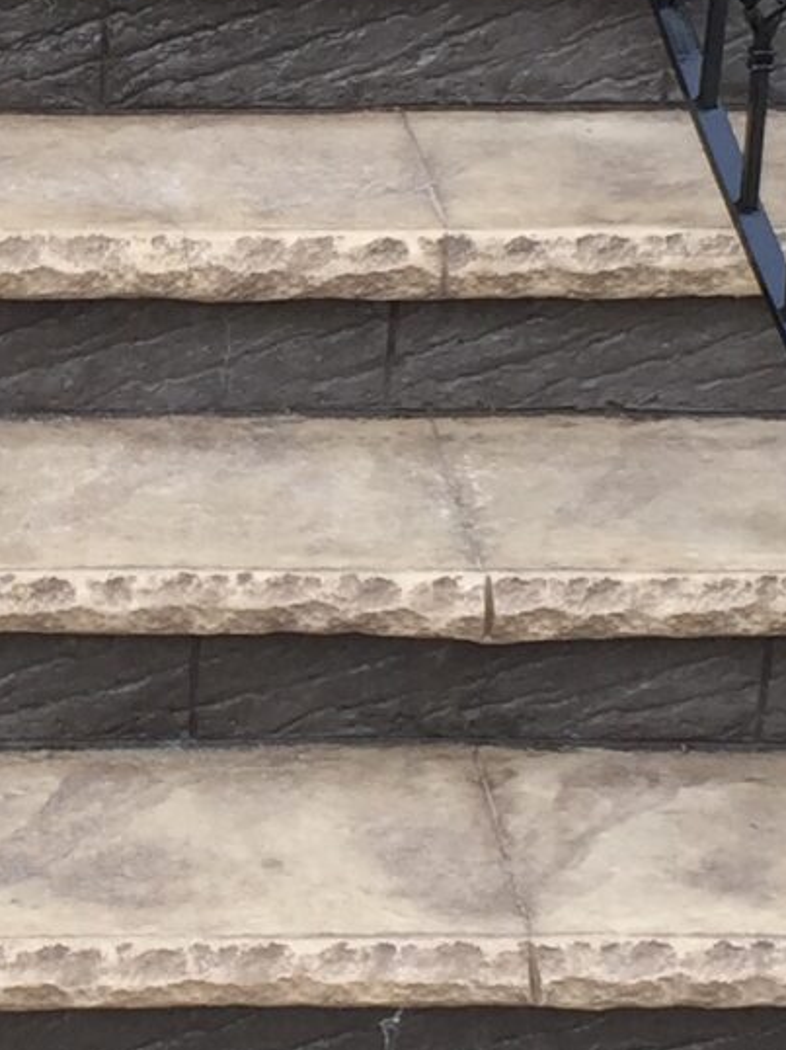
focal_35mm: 138
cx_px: -332
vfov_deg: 14.3
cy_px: 470
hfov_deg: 10.4
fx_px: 4181
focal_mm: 4.15
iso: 32
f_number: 2.2
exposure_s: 1/311
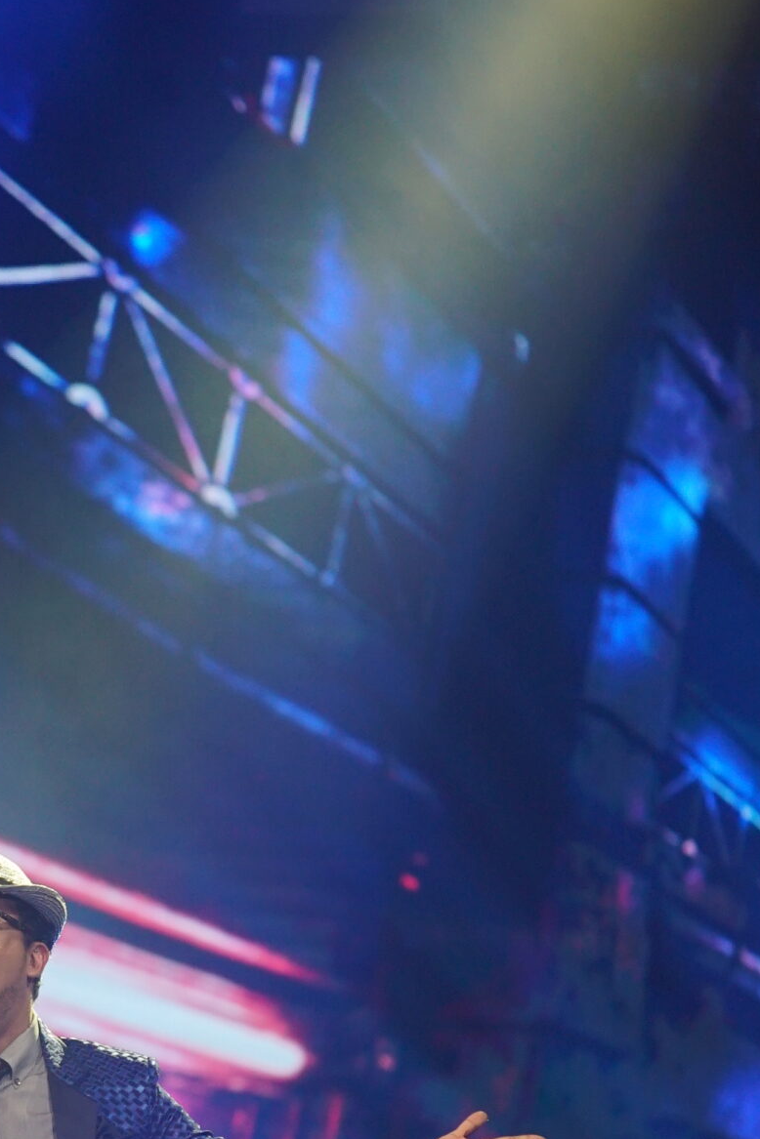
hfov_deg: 3.1
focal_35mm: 439
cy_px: 956
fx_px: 13901
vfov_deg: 4.7
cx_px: -6
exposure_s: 1/800
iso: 1250
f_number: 3.2
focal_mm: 200
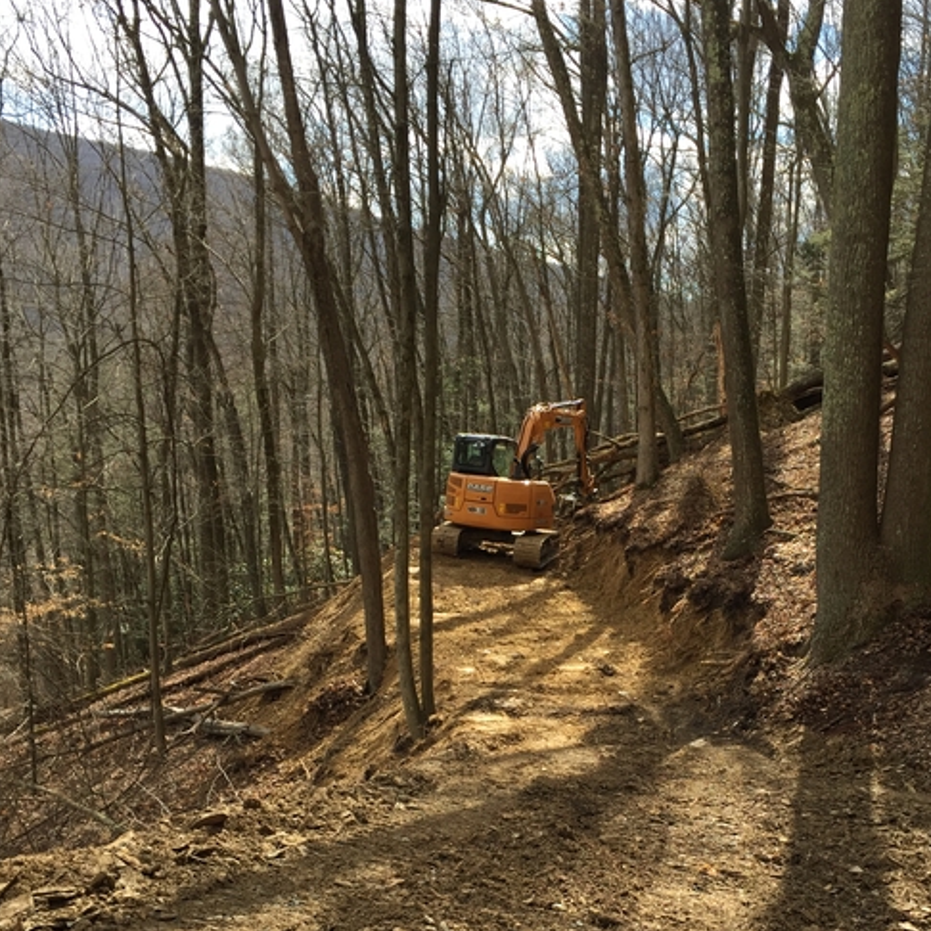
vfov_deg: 38.4
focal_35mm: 43
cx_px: 548
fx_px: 1308
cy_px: 669
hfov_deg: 39.0
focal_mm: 4.15
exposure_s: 1/549
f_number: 2.2
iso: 32
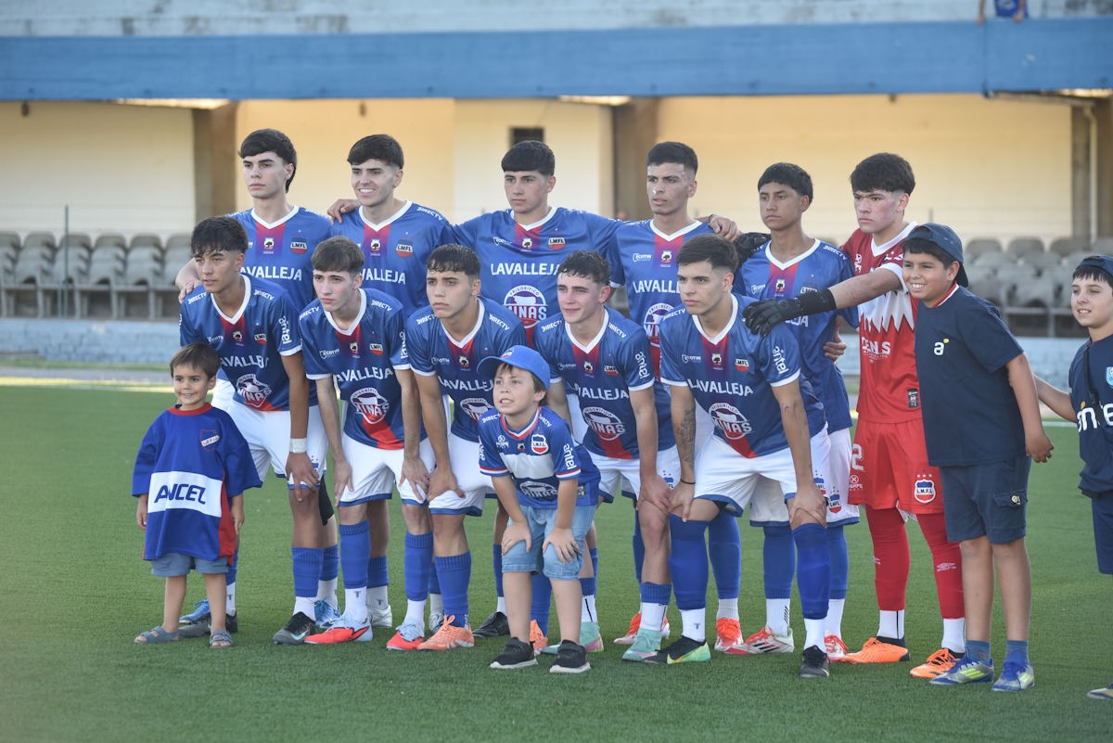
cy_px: 372
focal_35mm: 120
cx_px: 556
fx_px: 3711
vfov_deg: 11.4
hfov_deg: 17.1
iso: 500
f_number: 4
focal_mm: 120
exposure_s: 1/500
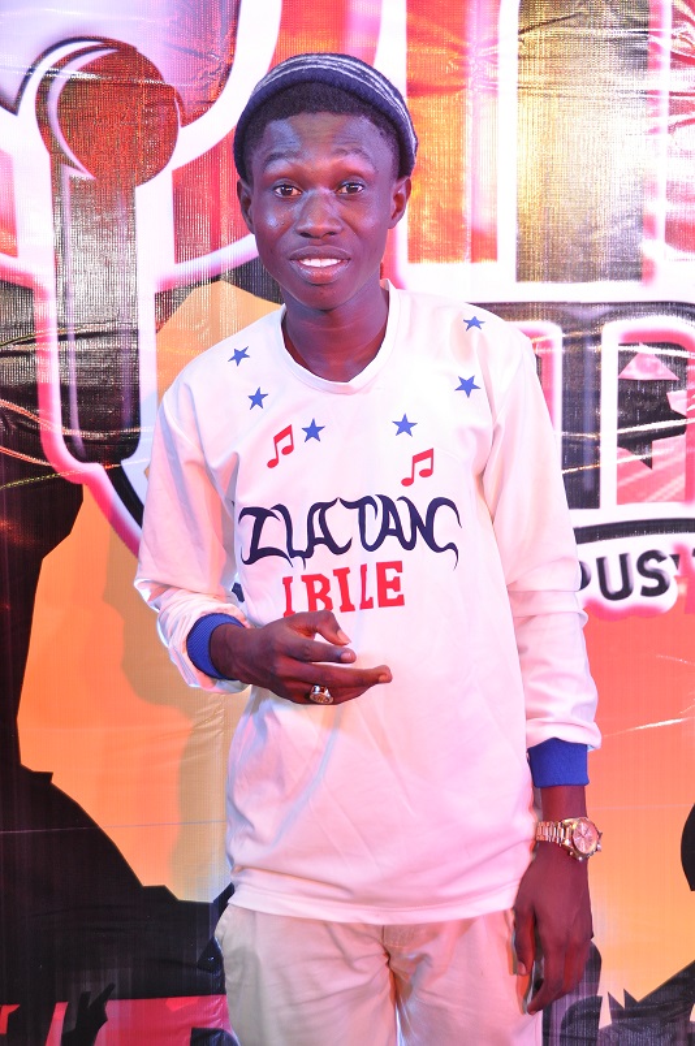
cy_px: 523
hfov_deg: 25.0
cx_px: 348
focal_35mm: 54
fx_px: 1568
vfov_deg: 36.9
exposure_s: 1/125
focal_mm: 36
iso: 1000
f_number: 4.5
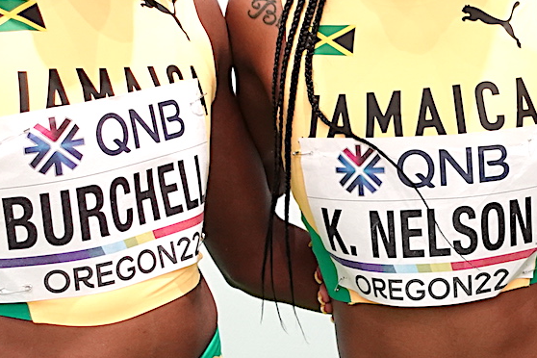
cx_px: 550
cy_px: 123
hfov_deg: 22.6
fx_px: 1283
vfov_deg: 15.9
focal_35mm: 86
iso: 500
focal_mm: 9.4
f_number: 2
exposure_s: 1/60
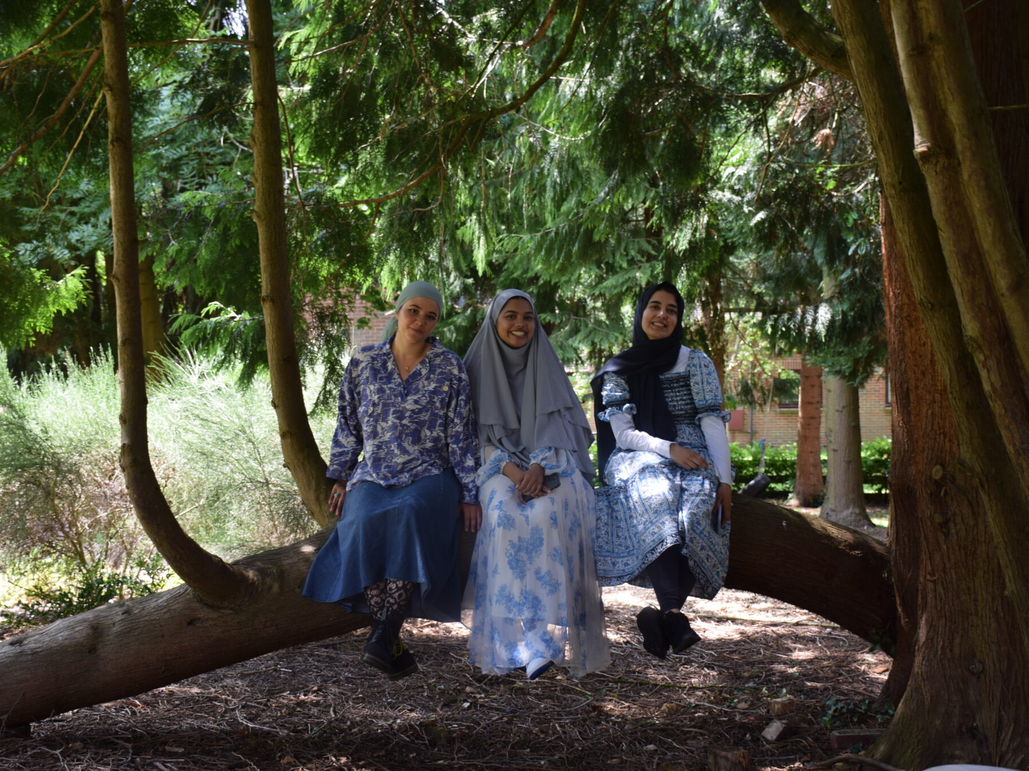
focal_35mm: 49
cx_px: 544
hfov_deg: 38.9
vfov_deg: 29.7
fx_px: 1457
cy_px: 387
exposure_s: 1/50
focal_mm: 30
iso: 100
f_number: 4
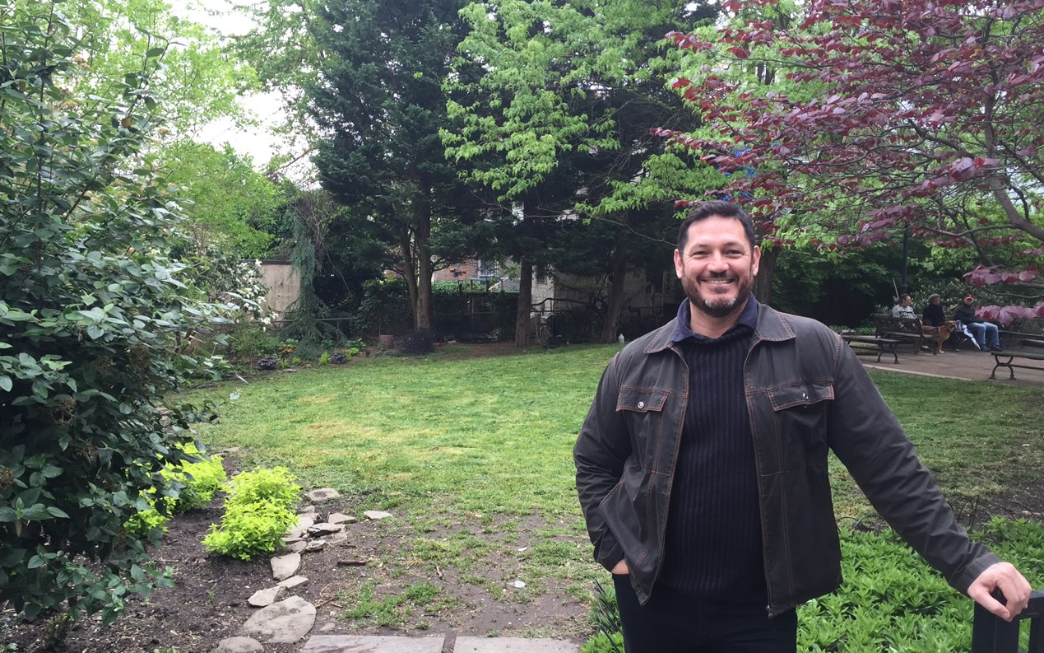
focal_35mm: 31
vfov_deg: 40.6
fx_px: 882
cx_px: 523
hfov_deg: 61.2
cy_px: 325
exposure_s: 1/60
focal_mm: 4.15
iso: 32
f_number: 2.2
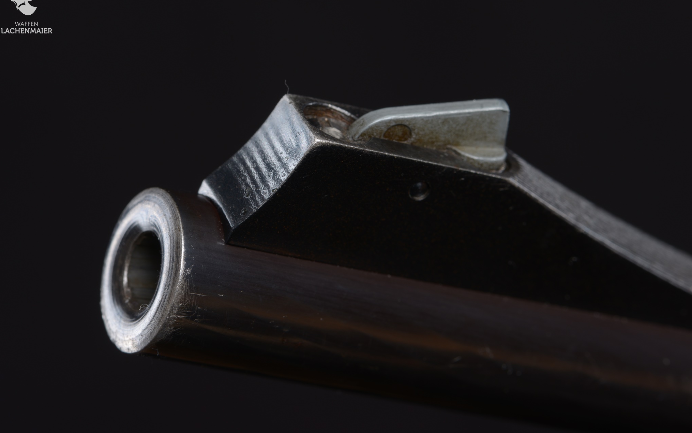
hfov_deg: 19.3
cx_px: 348
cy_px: 214
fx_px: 2037
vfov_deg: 12.1
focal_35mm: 108
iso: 100
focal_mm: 105
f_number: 22
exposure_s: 1/60
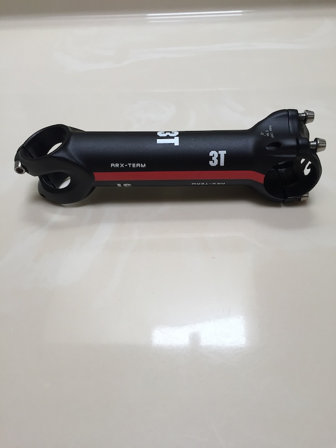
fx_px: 375
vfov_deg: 61.7
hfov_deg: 48.2
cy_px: 224
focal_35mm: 29
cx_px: 168
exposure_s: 1/40
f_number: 2.2
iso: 32
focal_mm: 4.15
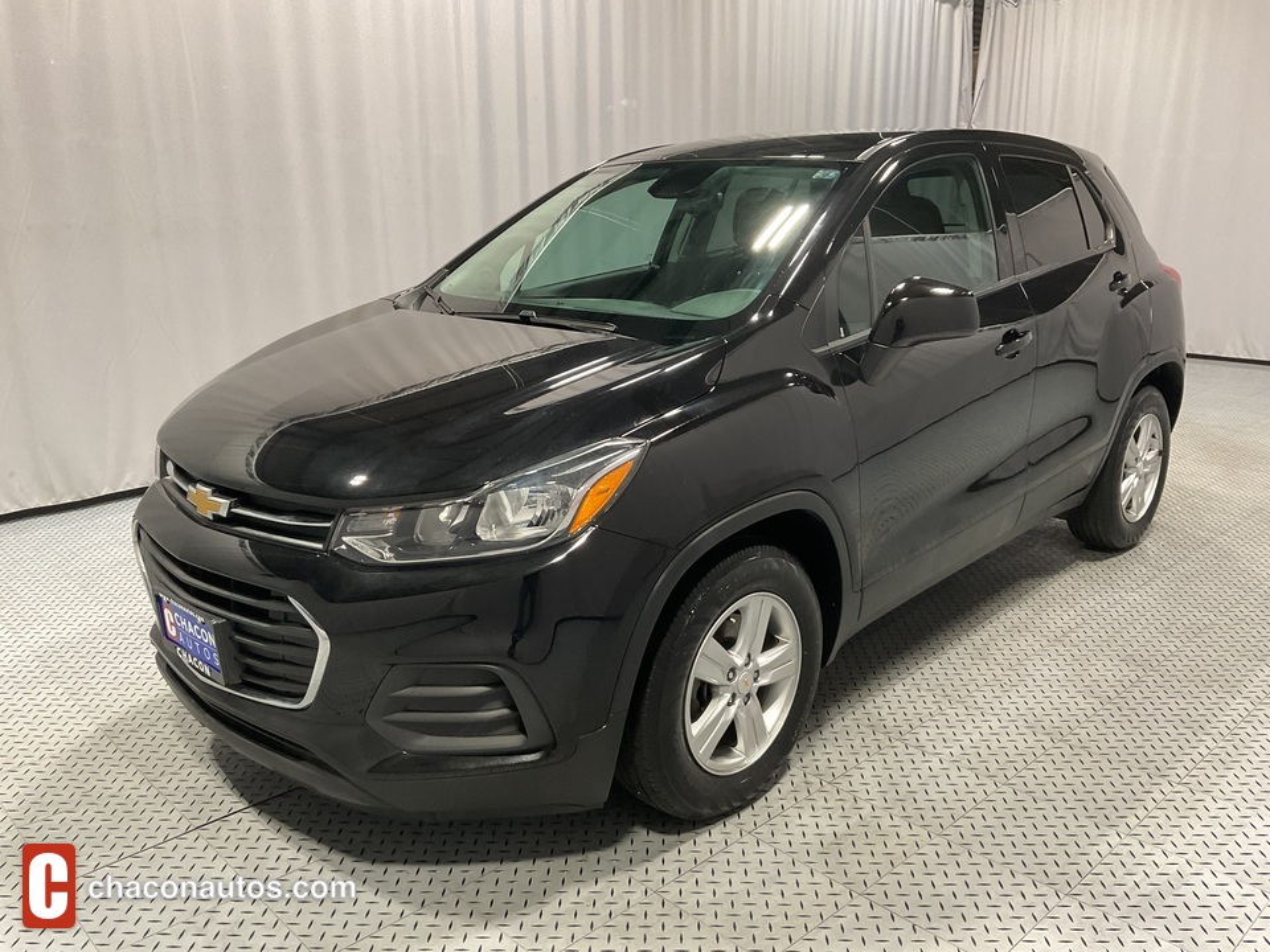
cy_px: 476
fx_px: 1064
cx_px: 635
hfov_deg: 61.7
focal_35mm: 29
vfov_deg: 48.2
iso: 100
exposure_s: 1/60
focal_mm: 3
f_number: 1.8
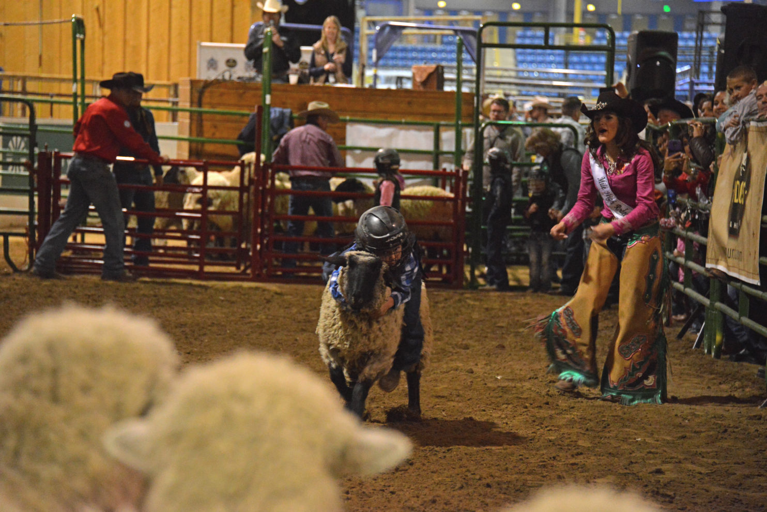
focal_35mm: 170
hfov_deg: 12.1
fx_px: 3622
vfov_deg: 8.1
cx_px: 384
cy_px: 256
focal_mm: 170
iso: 6400
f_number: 5.6
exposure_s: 1/100
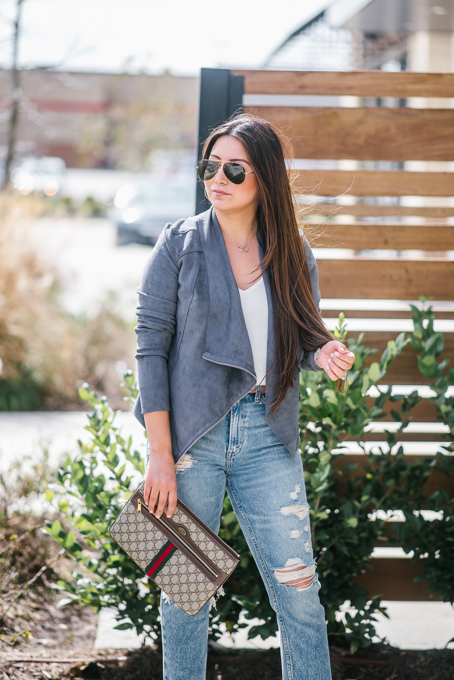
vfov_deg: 23.9
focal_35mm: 85
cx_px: 227
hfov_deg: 16.1
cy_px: 340
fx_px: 1606
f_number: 2.2
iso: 250
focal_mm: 85
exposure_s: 1/3200
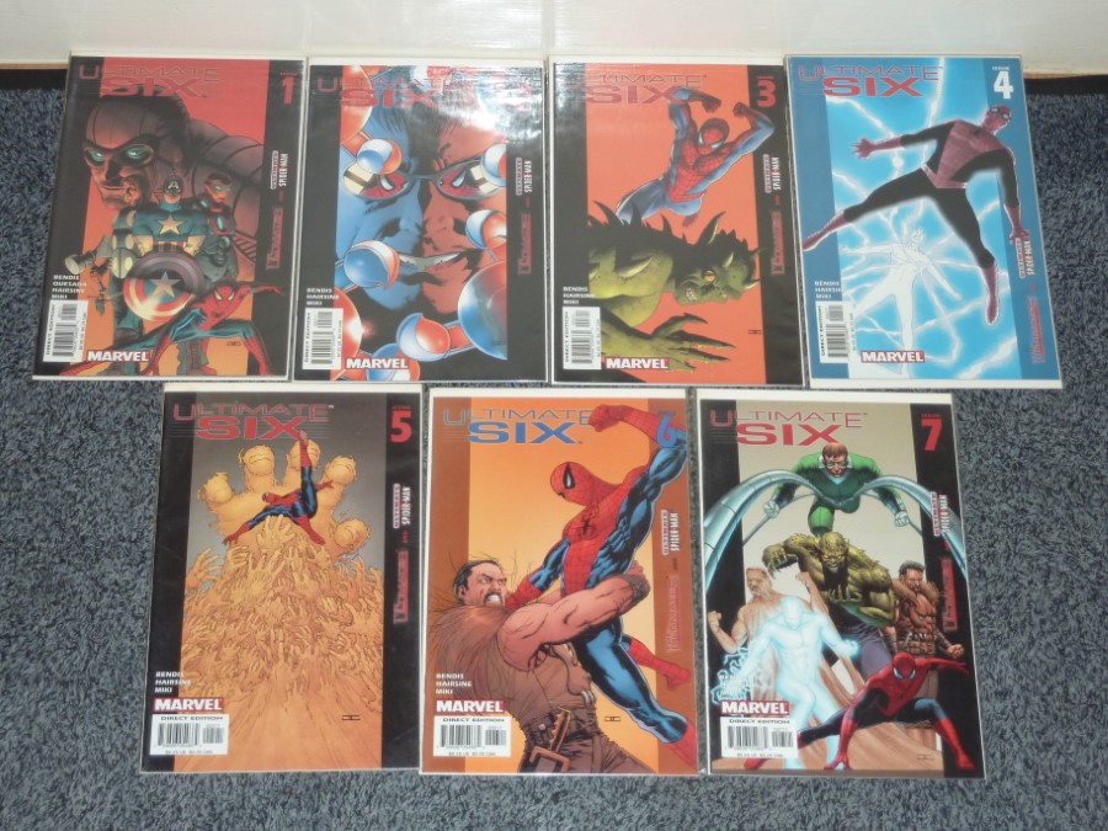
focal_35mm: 59
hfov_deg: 32.7
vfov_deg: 24.8
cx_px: 554
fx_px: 1888
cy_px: 416
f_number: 3.9
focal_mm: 9.7
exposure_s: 1/30
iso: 200
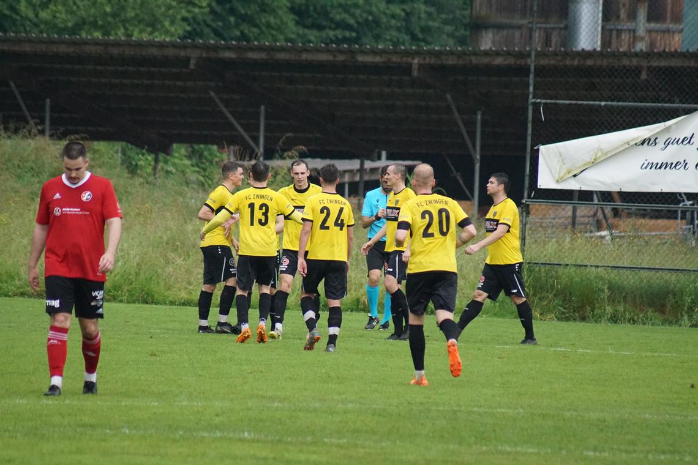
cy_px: 232
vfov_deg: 3.1
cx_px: 349
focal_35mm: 450
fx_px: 8724
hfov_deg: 4.6
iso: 3200
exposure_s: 1/2000
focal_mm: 300
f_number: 5.6
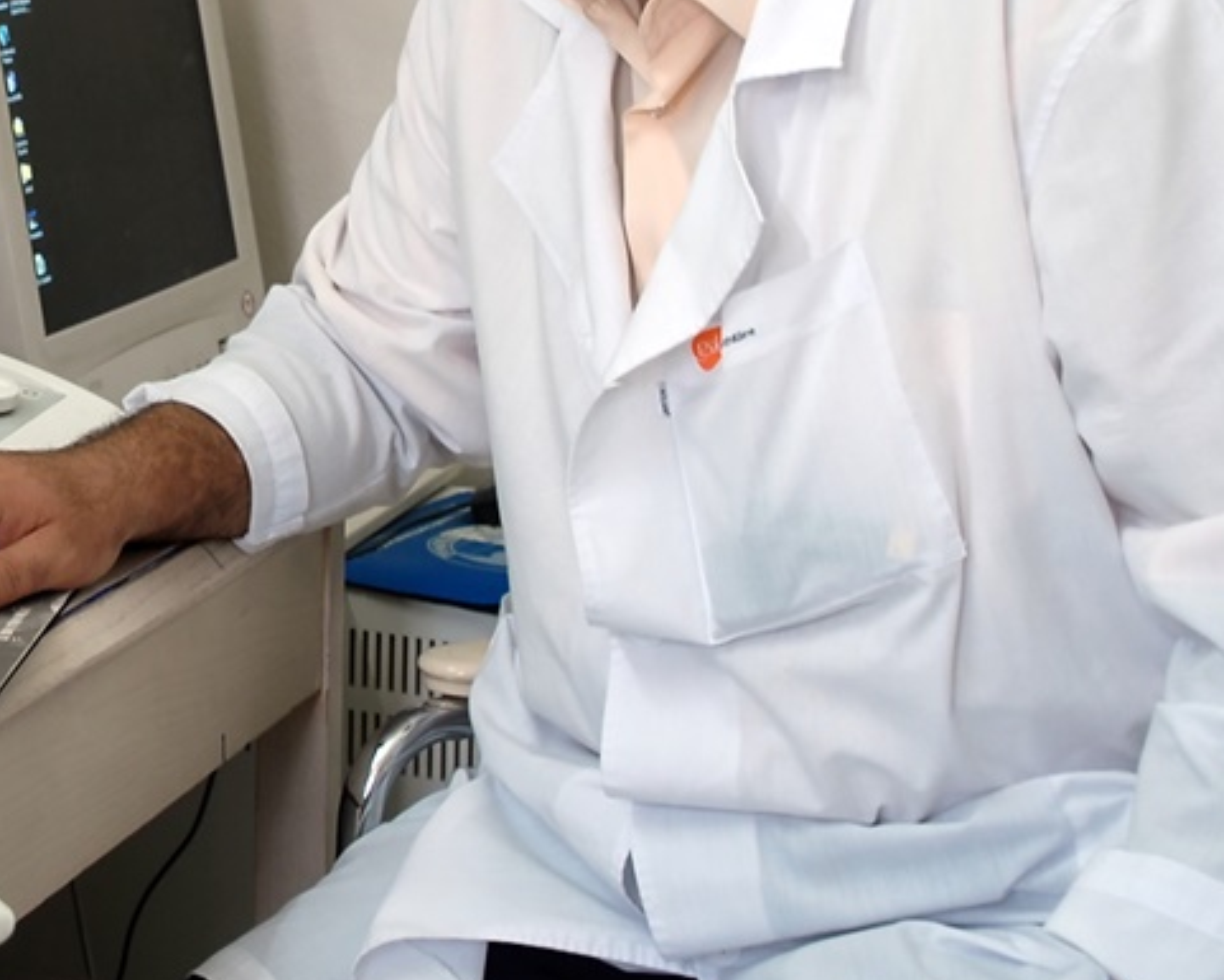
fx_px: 3261
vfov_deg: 16.9
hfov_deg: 20.5
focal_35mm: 90
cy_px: 151
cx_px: -51
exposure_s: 1/6
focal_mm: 24
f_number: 3.8
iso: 100
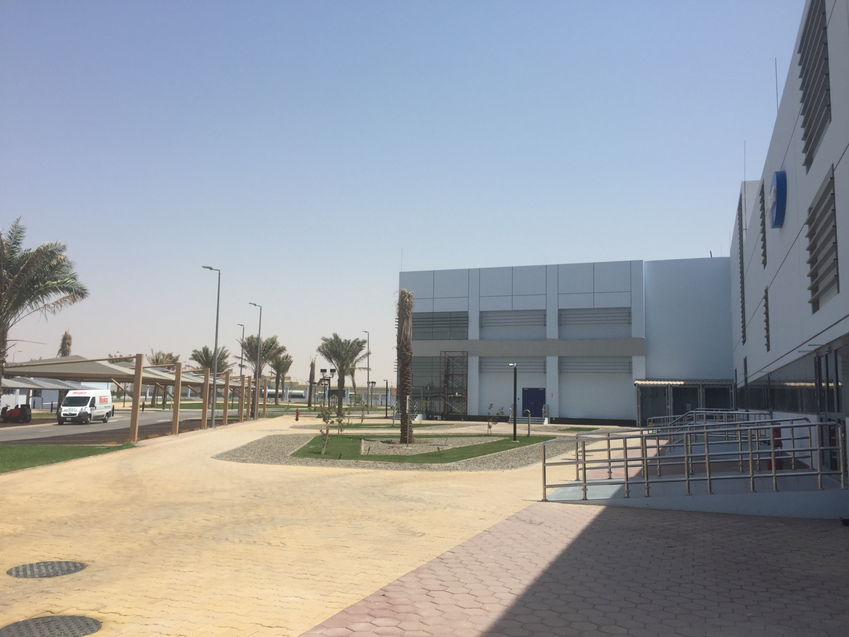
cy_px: 318
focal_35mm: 29
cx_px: 424
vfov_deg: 48.2
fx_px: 711
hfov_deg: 61.7
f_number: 2.2
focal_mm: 4.15
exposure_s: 1/3300
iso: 32
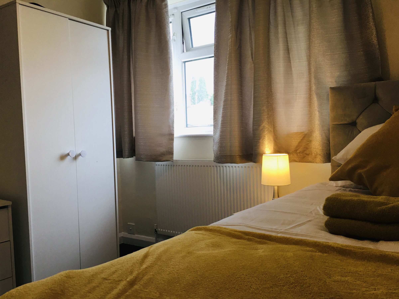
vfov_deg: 45.4
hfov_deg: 58.3
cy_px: 159
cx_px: 191
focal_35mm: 31
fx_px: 357
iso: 25
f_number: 2.2
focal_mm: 4.15
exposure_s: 1/33
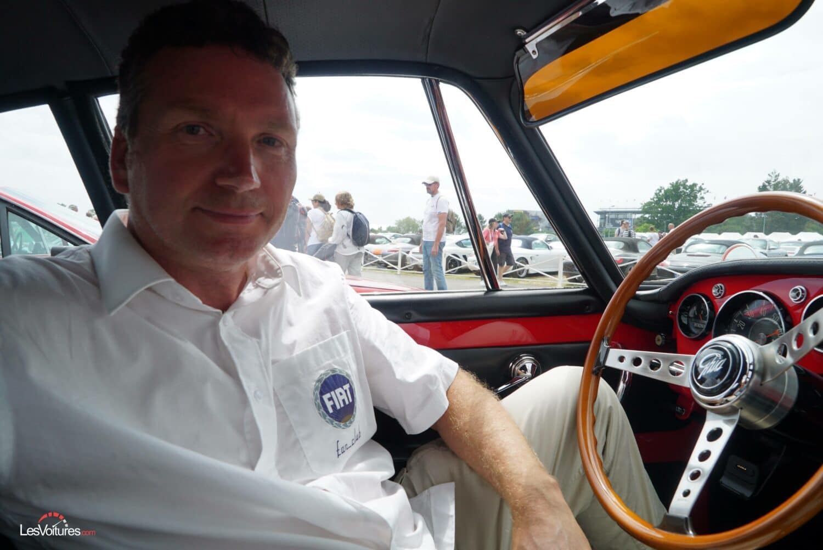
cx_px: 412
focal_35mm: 24
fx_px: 549
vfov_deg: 53.2
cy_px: 275
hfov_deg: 73.7
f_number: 9
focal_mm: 24
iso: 100
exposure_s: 1/100
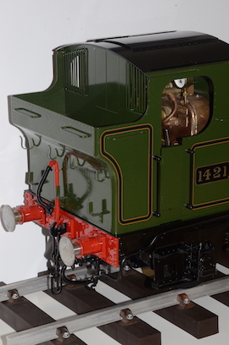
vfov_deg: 19.5
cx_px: 114
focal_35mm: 105
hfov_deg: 13.0
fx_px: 1007
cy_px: 172
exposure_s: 1/60
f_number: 16
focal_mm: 70
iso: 1000
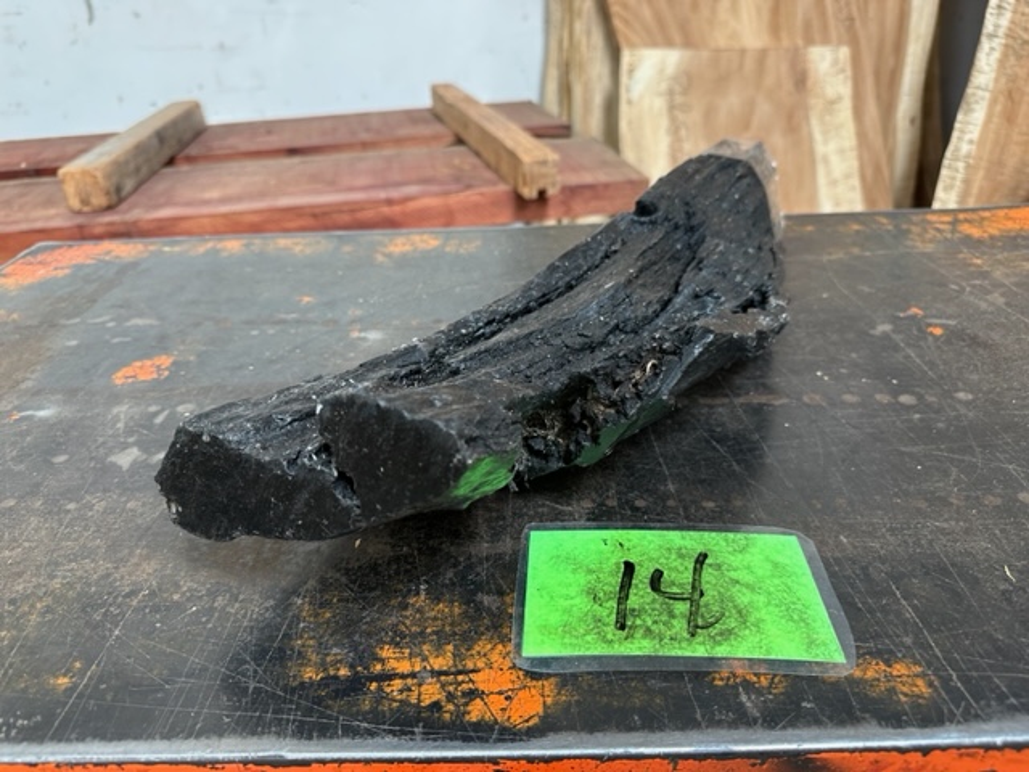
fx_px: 713
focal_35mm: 24
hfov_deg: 71.6
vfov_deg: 56.8
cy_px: 386
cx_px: 514
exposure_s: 1/60
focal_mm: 6.86
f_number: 1.78
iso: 200
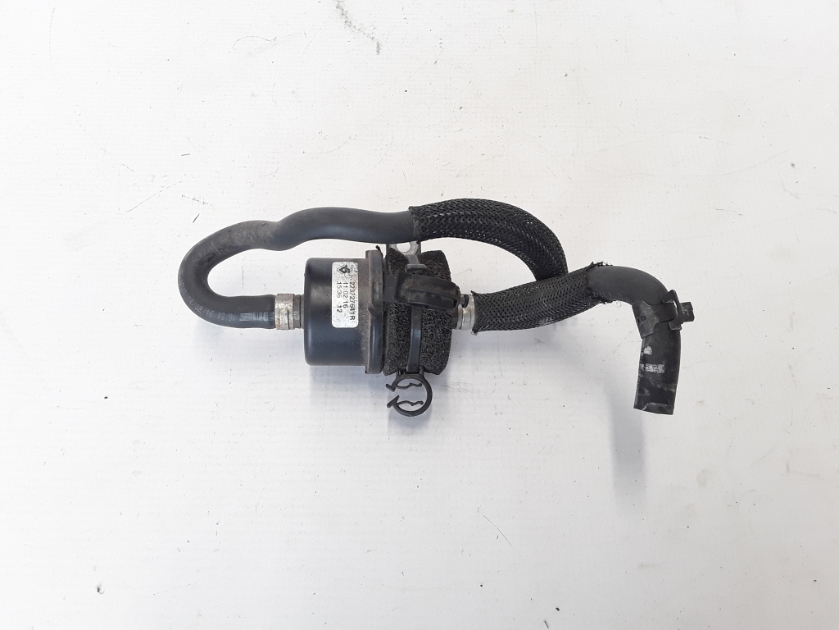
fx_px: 654
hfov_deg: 65.3
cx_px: 420
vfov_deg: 51.4
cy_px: 315
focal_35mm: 27
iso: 50
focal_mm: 2.91
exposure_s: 1/33
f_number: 1.9
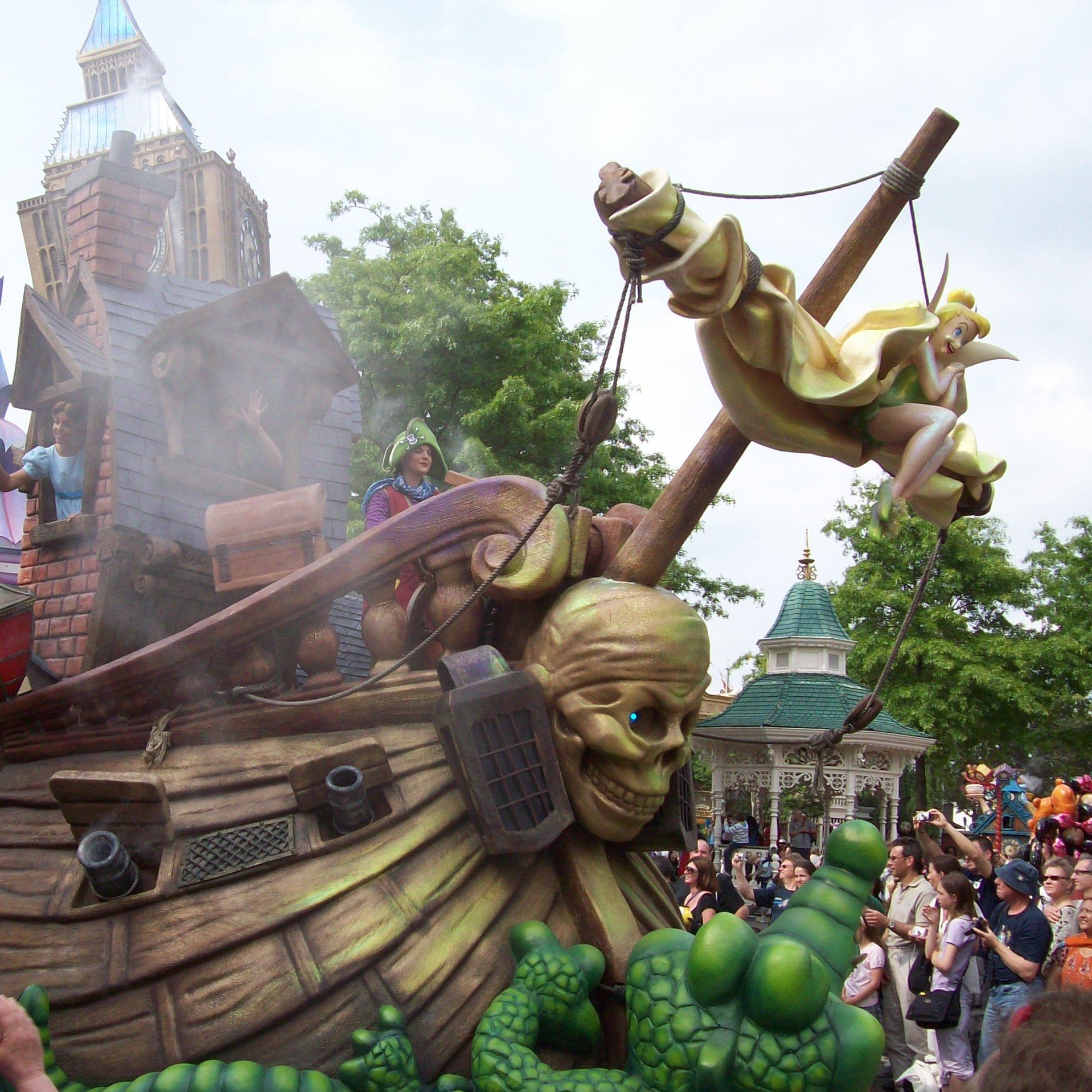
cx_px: 366
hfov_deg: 38.7
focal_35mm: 43
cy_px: 540
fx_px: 1535
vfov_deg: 39.2
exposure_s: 1/353
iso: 80
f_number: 4.8
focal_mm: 6
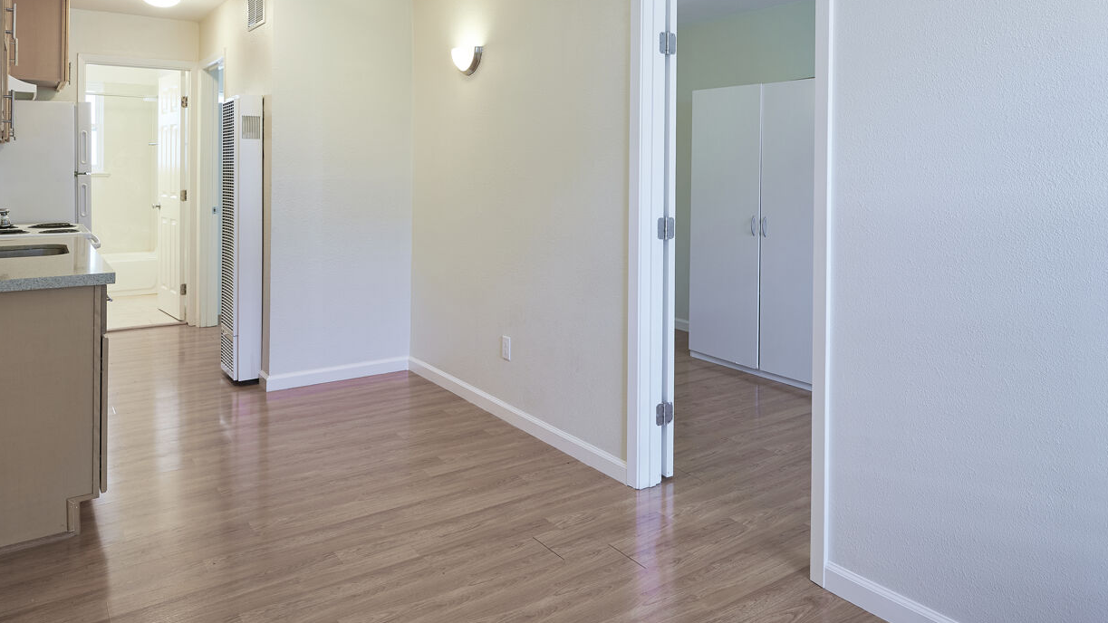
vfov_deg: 43.6
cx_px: 572
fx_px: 755
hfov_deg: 72.5
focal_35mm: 26
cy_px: 164
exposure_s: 1/6
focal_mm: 18.5
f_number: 8
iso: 100
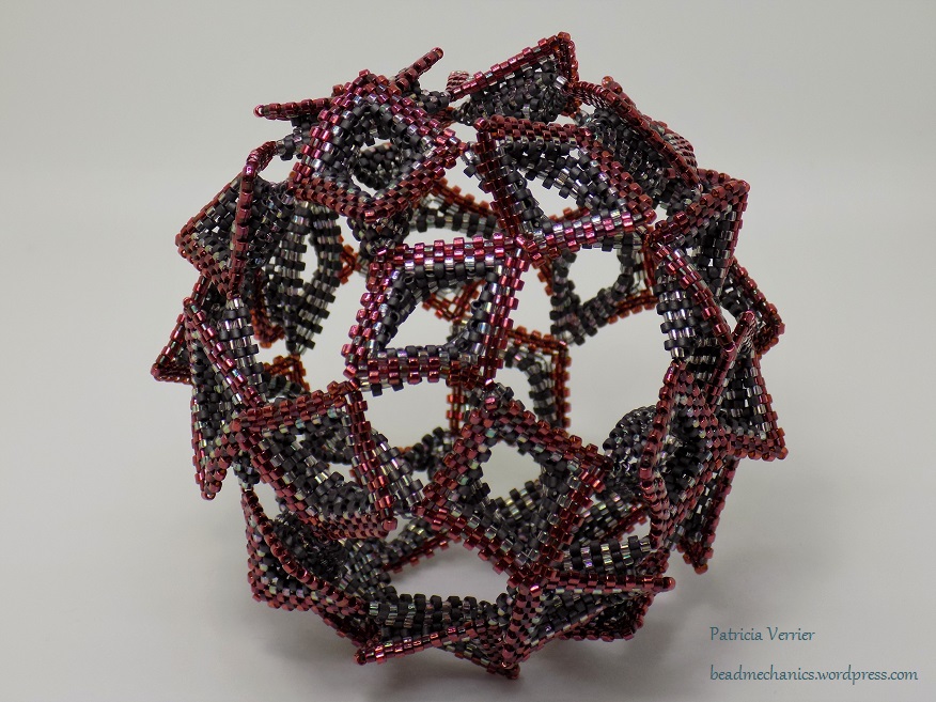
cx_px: 468
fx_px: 2325
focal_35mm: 86
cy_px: 351
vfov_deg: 17.2
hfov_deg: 22.8
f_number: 4.4
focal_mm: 15.3
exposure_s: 1/125
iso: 80
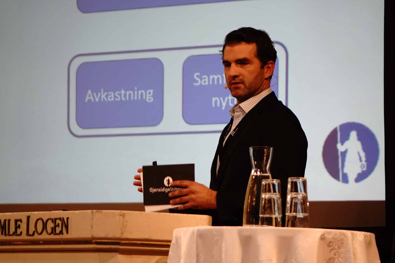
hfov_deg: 10.2
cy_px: 132
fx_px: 2206
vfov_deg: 6.8
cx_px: 198
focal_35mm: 201
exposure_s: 1/125
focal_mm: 73.3
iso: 1250
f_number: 2.8
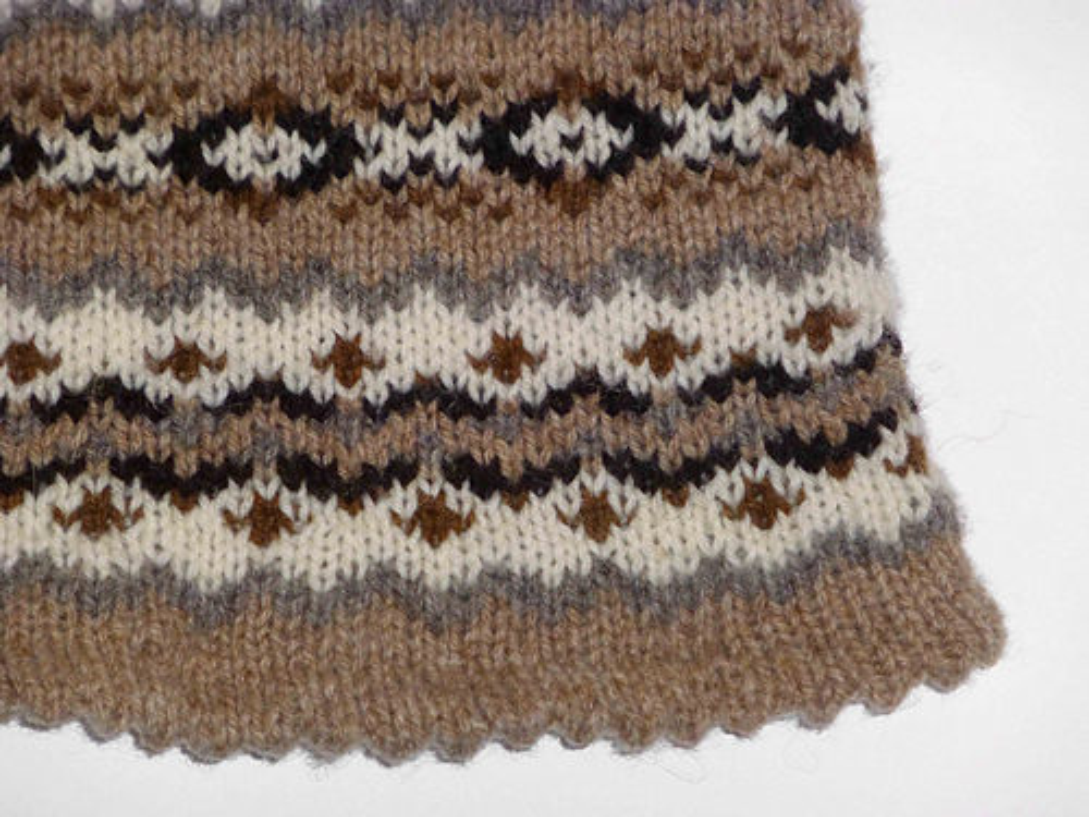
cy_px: 408
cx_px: 544
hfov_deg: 6.9
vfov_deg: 5.1
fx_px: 9092
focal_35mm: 289
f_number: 5.9
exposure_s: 1/80
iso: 250
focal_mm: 51.5
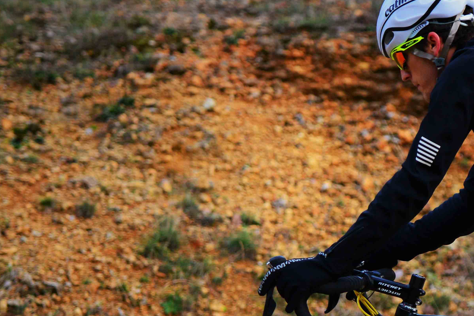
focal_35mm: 306
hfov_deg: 6.7
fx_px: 4030
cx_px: 429
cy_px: 252
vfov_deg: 4.5
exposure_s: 1/800
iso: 400
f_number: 2.8
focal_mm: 100
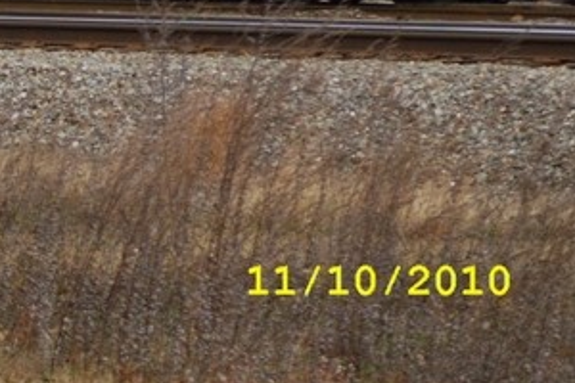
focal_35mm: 313
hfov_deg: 6.5
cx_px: -126
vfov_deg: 4.4
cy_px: -172
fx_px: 4999
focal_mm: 23.31
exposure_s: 1/296
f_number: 3.6
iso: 50
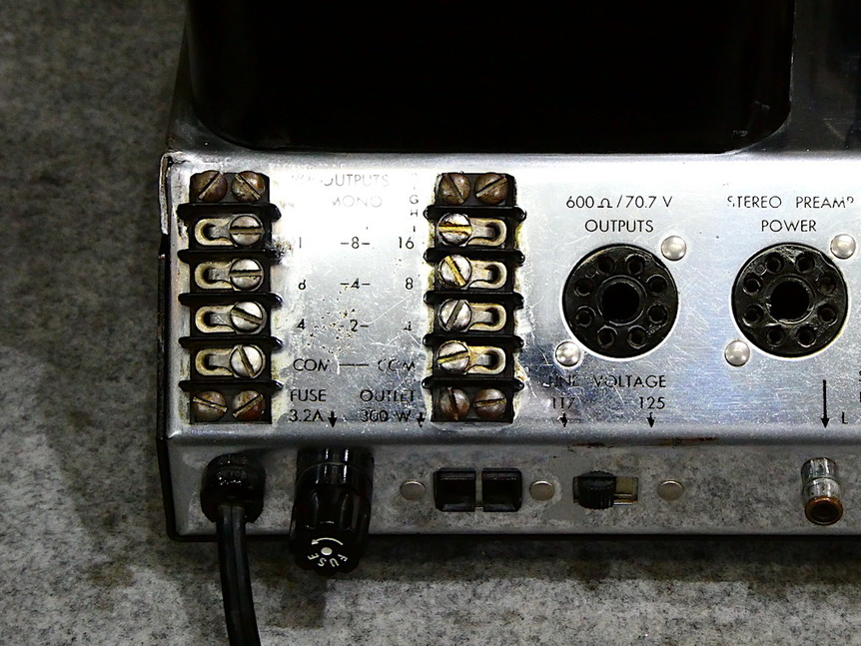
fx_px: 2936
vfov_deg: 12.6
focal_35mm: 118
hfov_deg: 16.7
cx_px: 478
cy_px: 333
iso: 800
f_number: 5.6
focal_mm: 19
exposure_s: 1/80
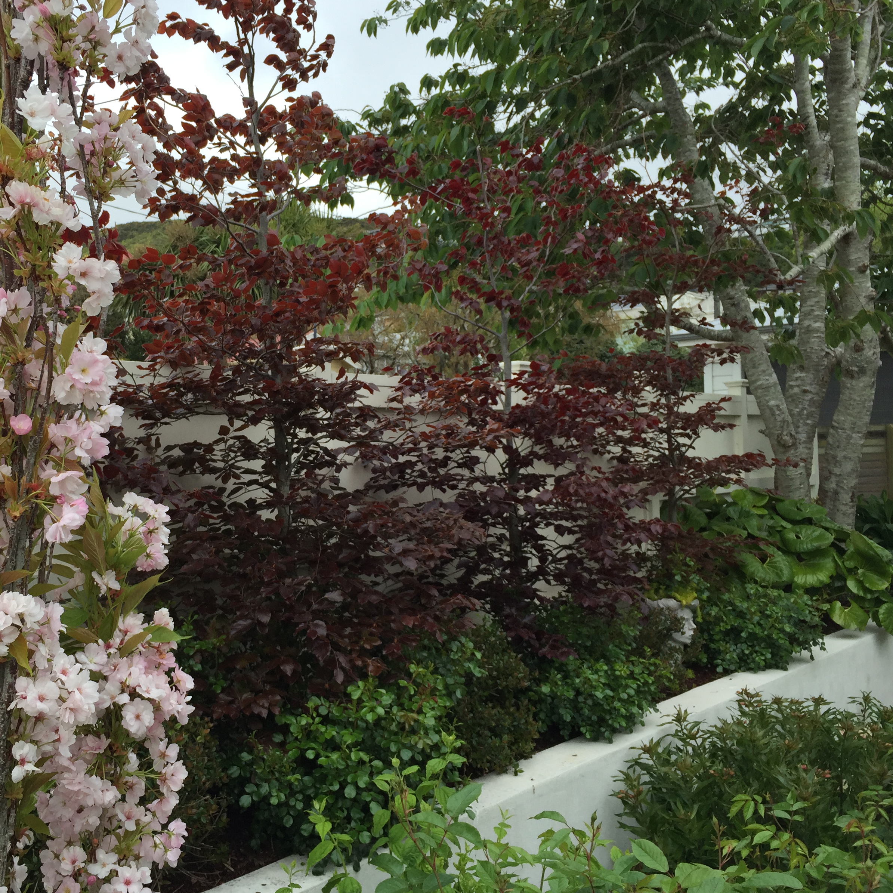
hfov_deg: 46.6
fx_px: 1022
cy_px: 444
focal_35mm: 35
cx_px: 311
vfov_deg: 47.2
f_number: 2.2
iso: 32
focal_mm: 4.15
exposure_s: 1/1099
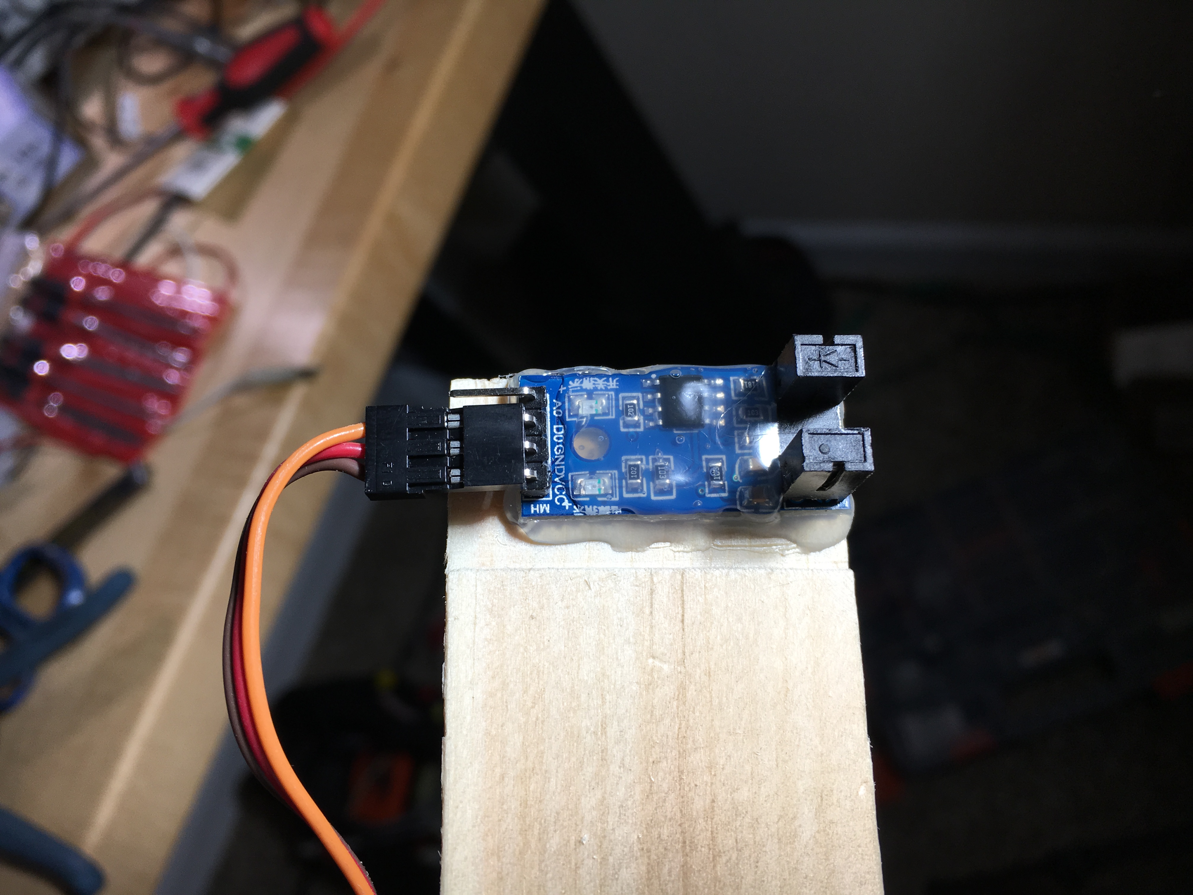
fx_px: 999
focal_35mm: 29
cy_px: 448
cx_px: 596
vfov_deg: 48.2
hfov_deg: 61.7
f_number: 2.2
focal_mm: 4.15
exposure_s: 1/144
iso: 25
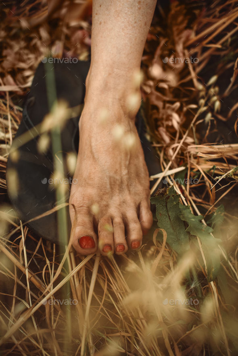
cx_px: 119
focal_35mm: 50
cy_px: 178
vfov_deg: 39.6
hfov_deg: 27.0
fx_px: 495
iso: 125
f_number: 2.5
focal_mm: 50
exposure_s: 1/1250
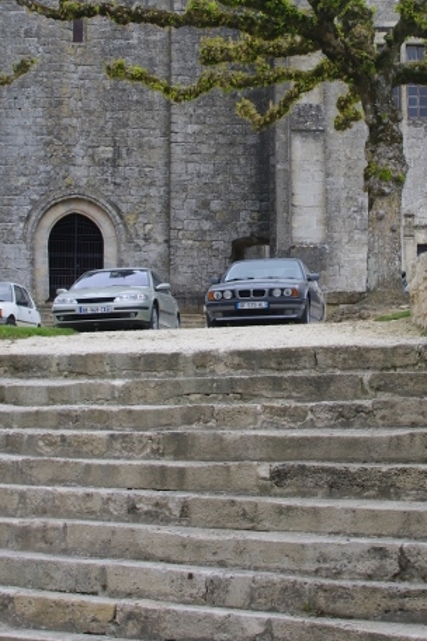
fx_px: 1408
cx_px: 262
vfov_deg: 25.5
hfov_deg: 17.2
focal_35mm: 79
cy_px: 189
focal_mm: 28
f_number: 11
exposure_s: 1/125
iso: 400
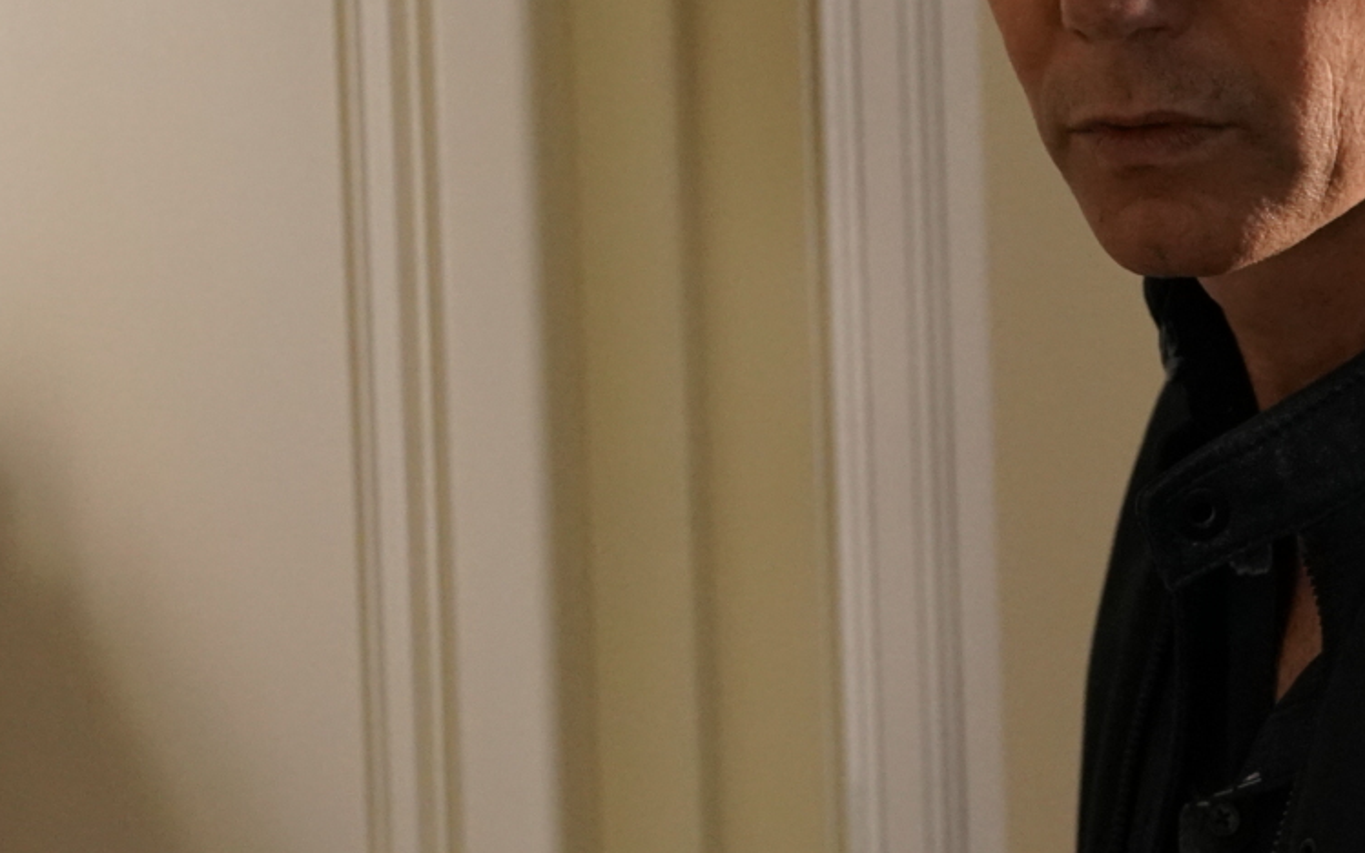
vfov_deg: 4.0
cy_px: 540
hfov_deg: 6.4
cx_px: 793
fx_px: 12238
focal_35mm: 329
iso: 4000
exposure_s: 1/500
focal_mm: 118
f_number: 4
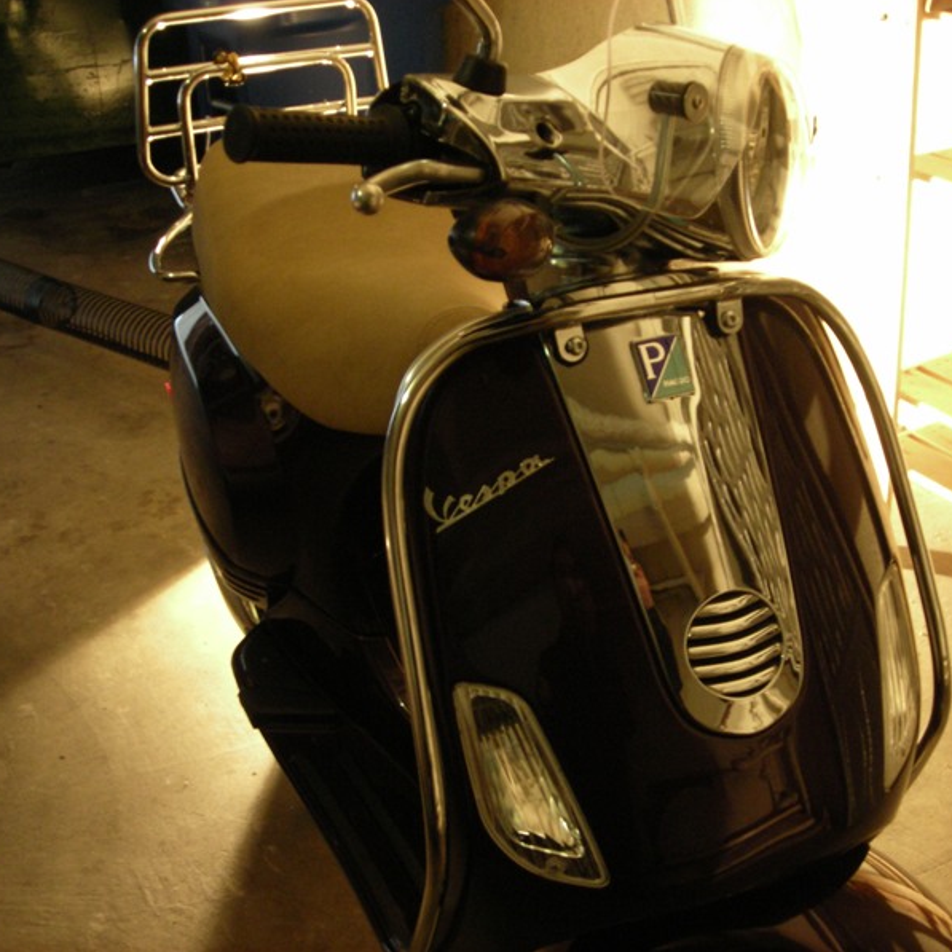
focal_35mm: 45
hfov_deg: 37.5
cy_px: 475
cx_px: 541
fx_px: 1400
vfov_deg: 37.6
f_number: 3.2
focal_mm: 6.3
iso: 200
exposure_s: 1/3.4
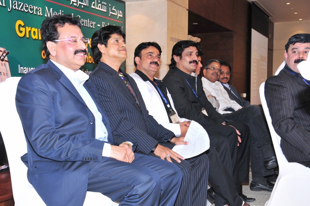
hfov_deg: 38.9
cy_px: 103
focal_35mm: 51
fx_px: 439
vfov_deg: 26.4
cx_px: 155
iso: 400
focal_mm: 34
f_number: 8
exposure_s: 1/60
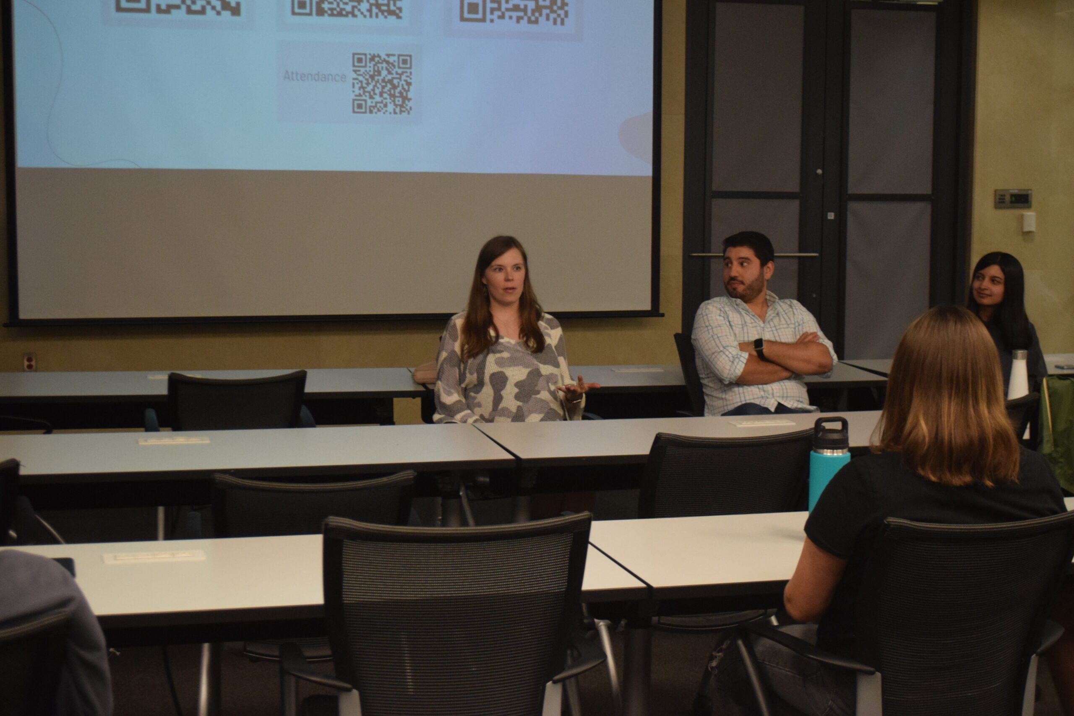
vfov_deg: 22.6
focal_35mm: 60
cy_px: 358
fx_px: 1790
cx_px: 537
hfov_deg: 33.4
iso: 2200
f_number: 5.3
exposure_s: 1/60
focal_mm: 40
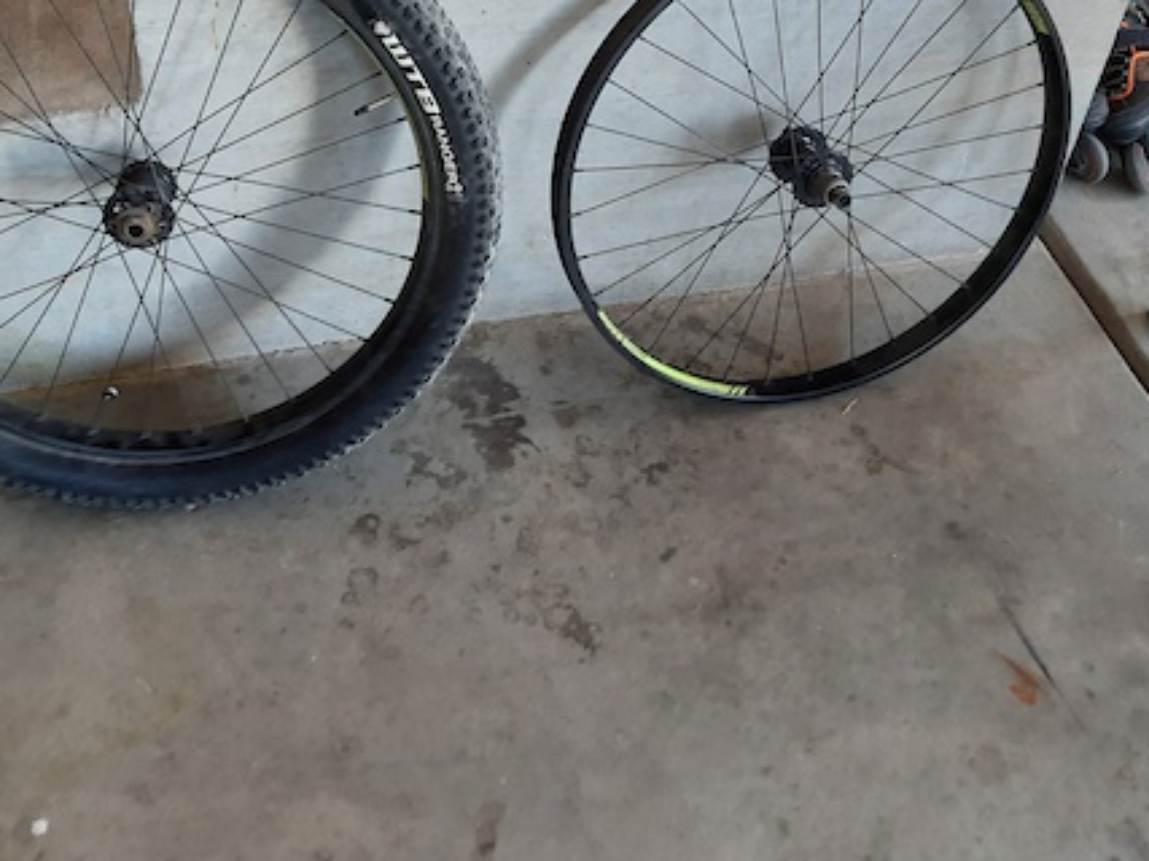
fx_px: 1493
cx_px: 476
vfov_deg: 31.2
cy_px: 145
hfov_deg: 41.9
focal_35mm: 45
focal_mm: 5.23
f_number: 1.8
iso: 125
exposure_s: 1/50
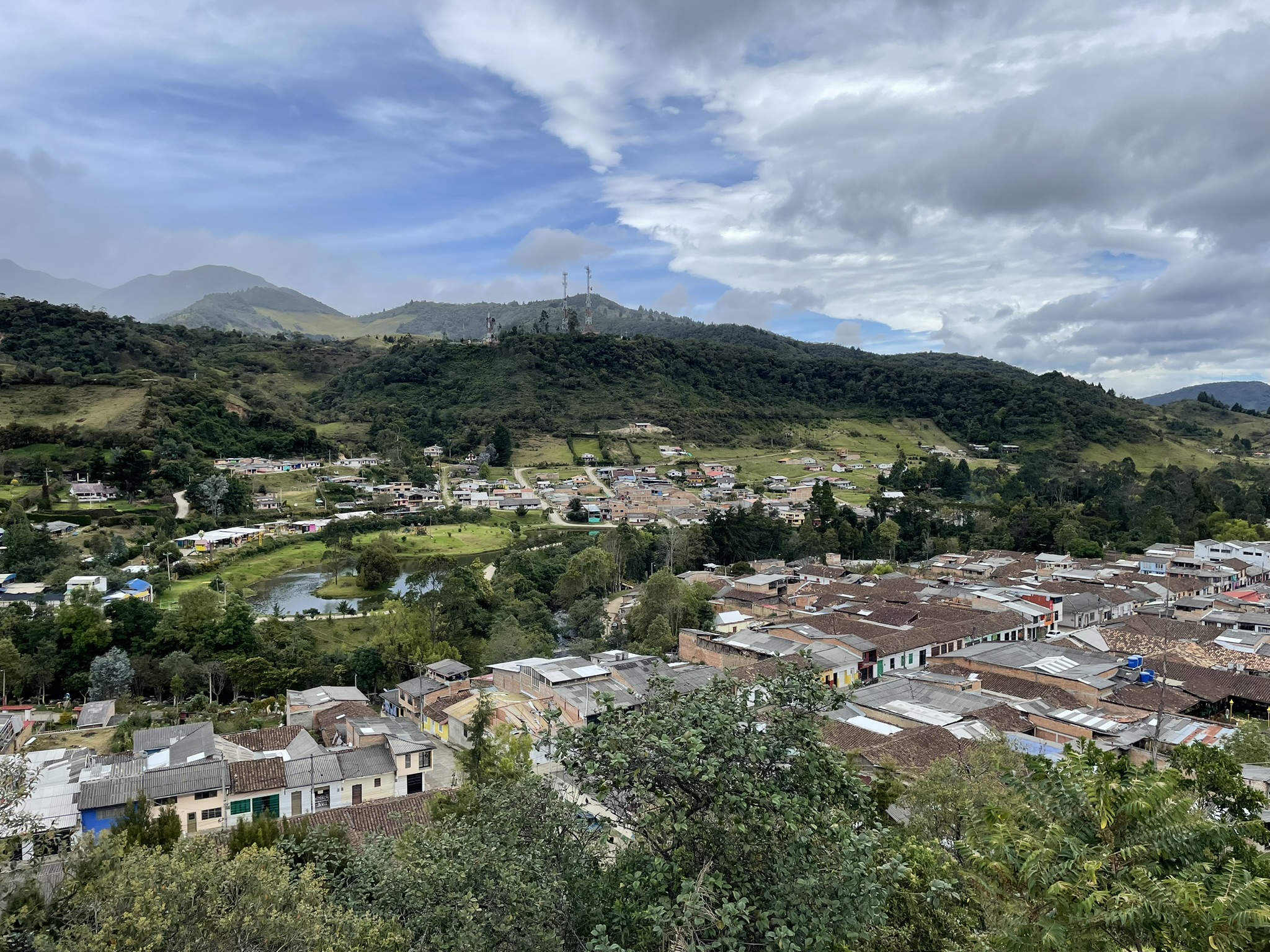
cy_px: 476
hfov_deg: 67.3
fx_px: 954
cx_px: 635
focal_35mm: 26
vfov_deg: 53.1
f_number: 1.6
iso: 32
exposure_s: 1/4464
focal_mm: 4.2
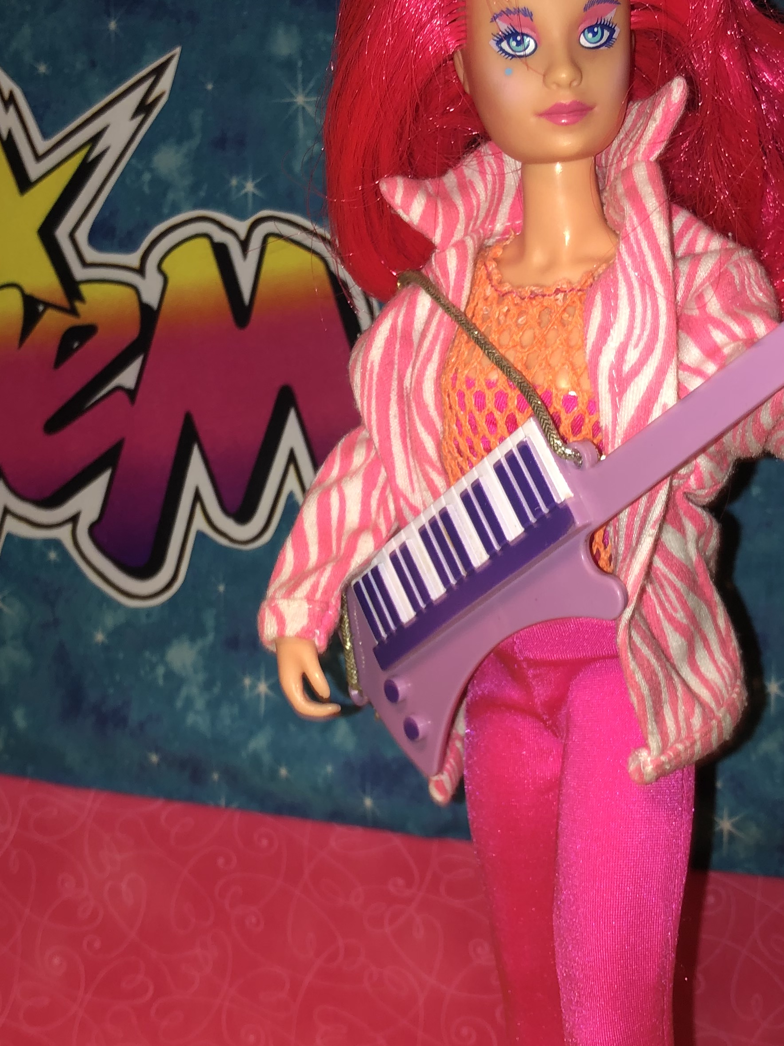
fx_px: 1450
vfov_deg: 39.7
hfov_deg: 30.3
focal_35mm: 48
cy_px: 511
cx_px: 408
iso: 20
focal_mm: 3.99
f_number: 1.8
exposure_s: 1/4
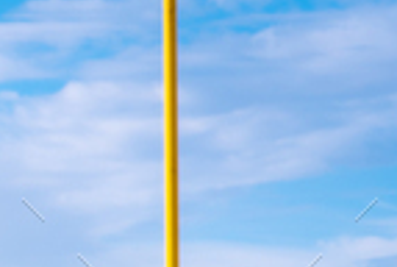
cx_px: -230
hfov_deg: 7.0
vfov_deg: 4.7
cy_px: 505
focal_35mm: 288
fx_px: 3183
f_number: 5
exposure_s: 1/800
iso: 100
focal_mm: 70
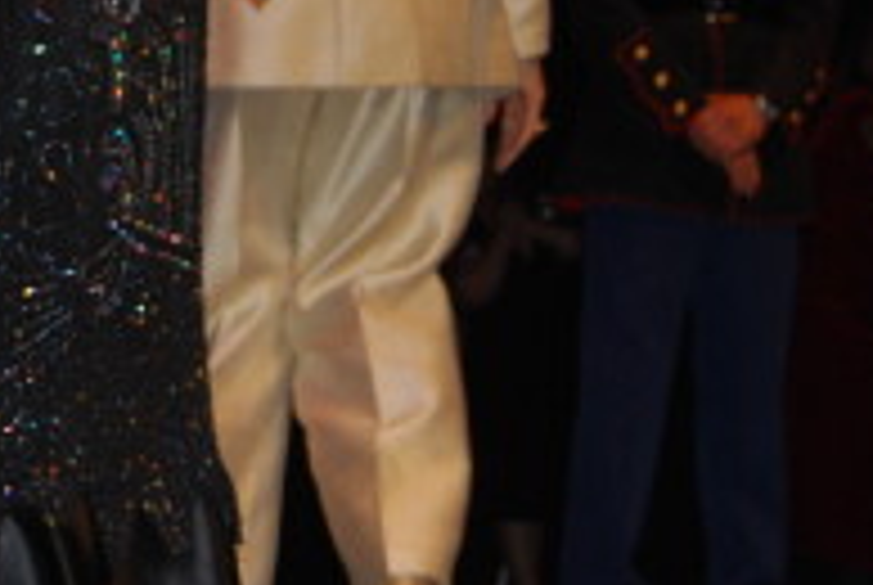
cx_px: -9
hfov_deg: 12.5
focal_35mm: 163
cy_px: -184
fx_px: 3948
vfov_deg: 8.4
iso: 280
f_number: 4.8
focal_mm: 35
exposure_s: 1/60
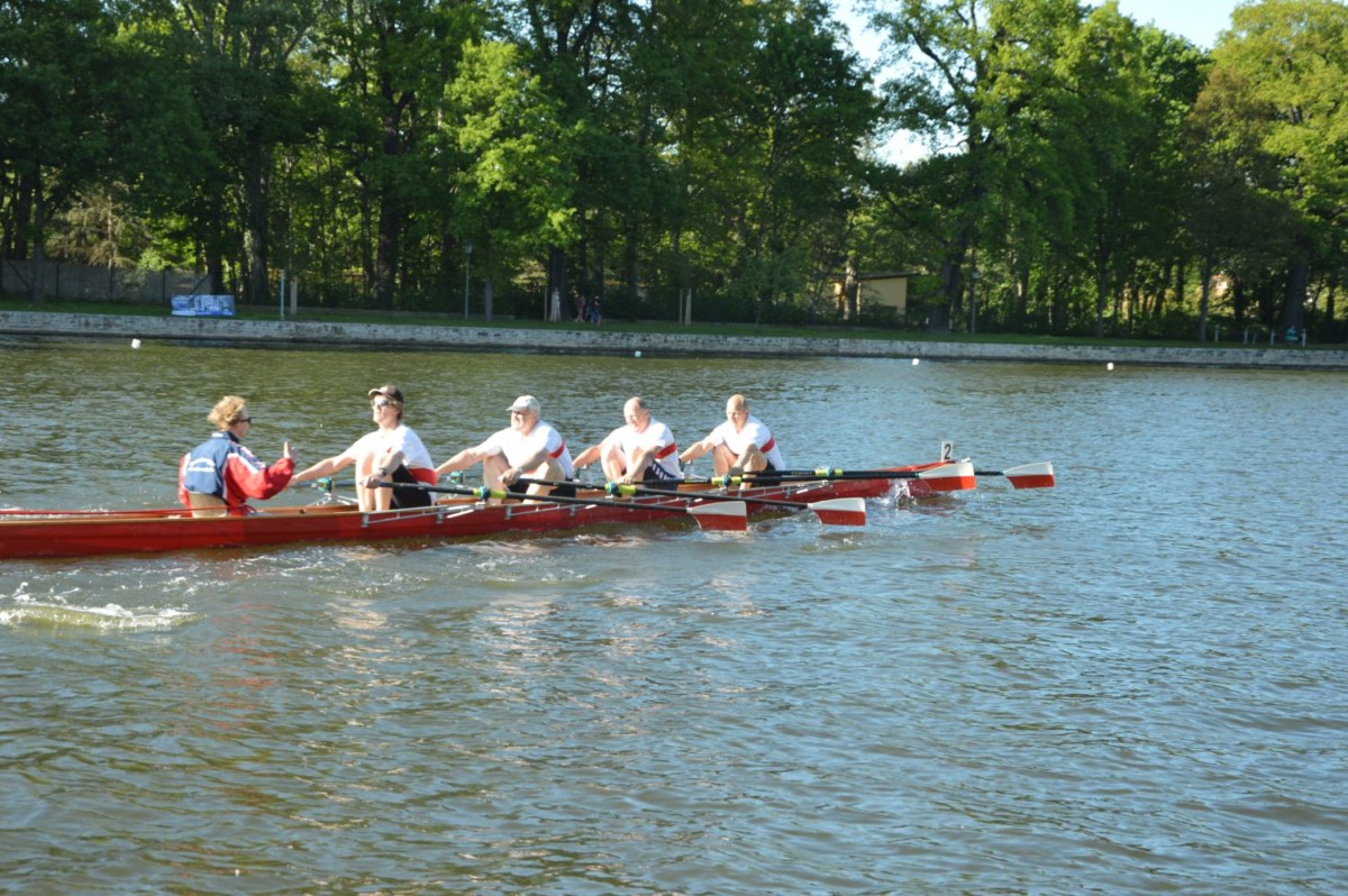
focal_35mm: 63
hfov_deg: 31.9
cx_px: 674
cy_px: 448
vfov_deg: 21.5
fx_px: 2357
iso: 140
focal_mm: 42
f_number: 5.6
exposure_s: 1/125
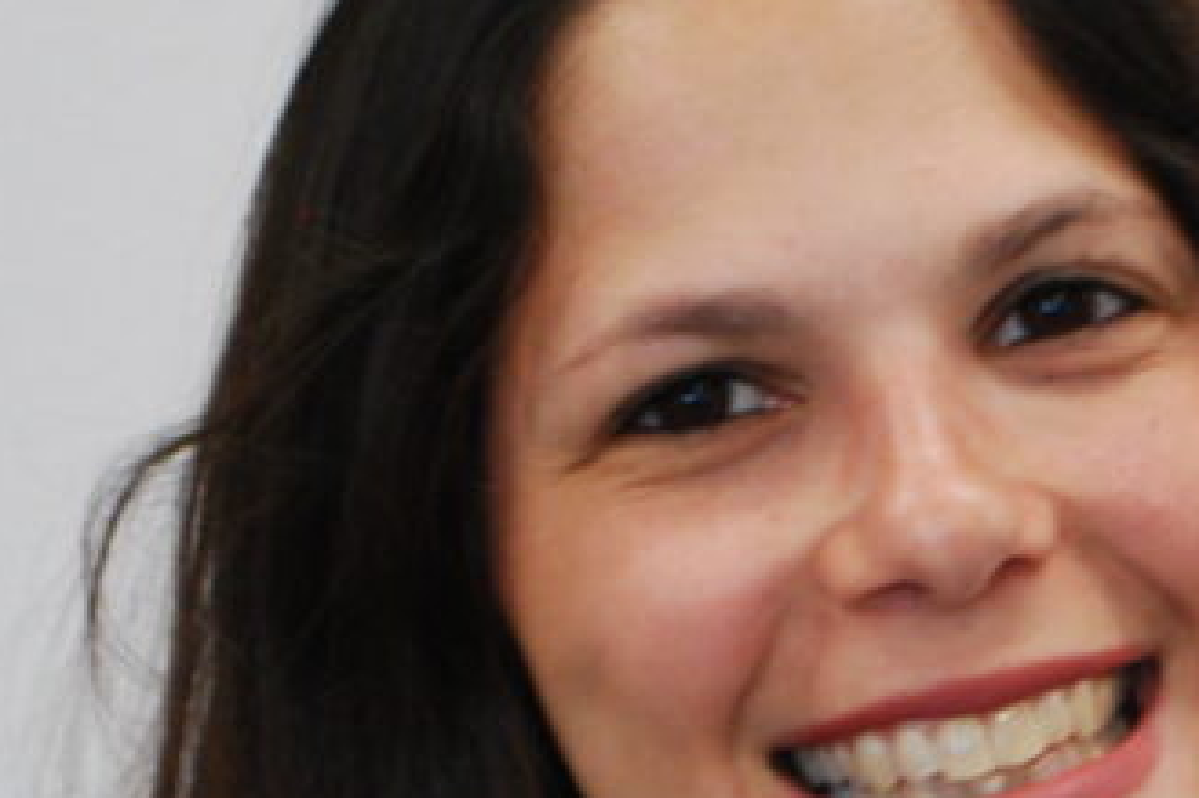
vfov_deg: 5.2
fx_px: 8774
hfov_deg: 7.8
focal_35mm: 264
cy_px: 805
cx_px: 1071
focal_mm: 55
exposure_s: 1/30
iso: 800
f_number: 5.6
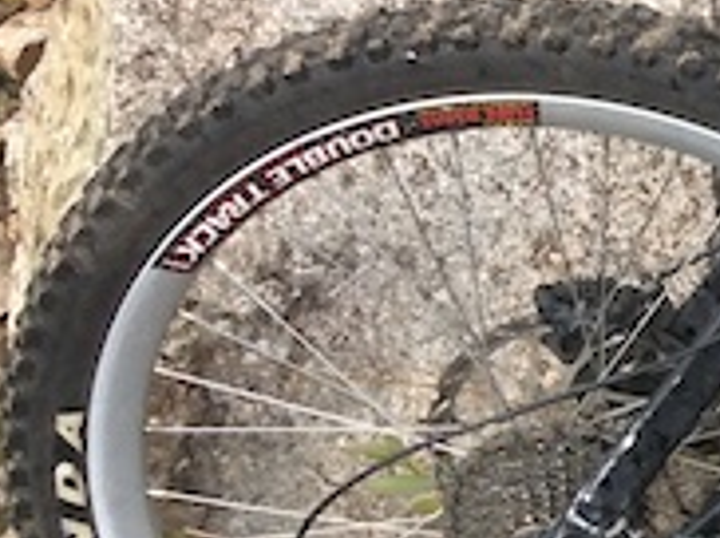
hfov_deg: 12.2
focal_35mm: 141
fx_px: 2929
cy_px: 115
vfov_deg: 10.5
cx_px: 1507
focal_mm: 3.3
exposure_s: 1/233
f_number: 2.4
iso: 32
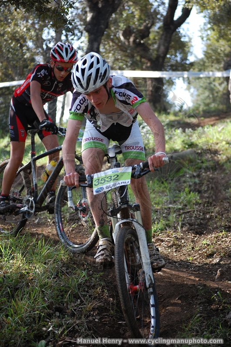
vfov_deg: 18.2
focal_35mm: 112
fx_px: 1086
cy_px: 174
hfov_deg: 12.1
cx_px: 116
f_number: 4.2
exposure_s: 1/500
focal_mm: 75
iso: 450
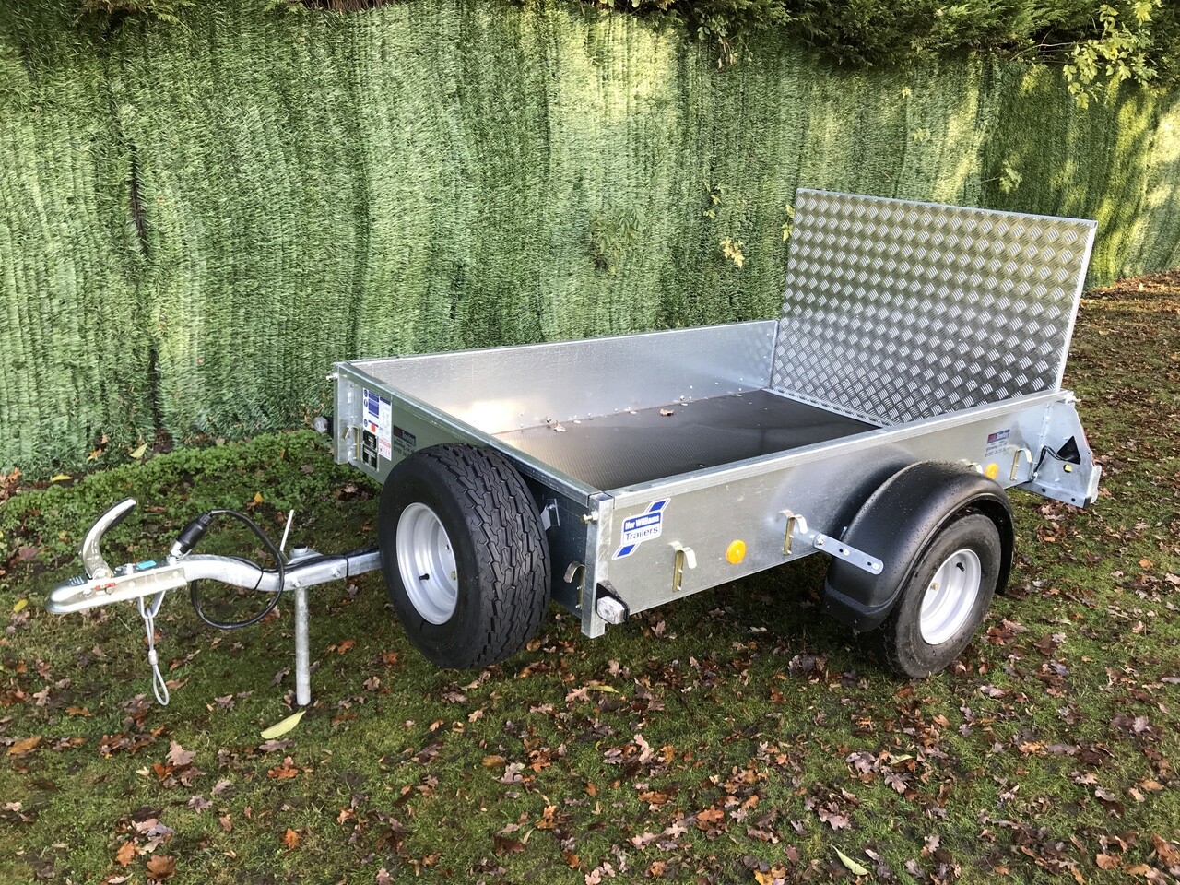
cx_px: 590
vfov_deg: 49.7
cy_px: 442
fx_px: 954
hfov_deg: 63.4
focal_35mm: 28
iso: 32
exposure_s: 1/100
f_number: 1.8
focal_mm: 3.99
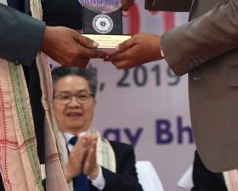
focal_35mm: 223
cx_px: 133
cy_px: -41
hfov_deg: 8.7
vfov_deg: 6.9
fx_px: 1571
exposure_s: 1/100
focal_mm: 65
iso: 1000
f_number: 4
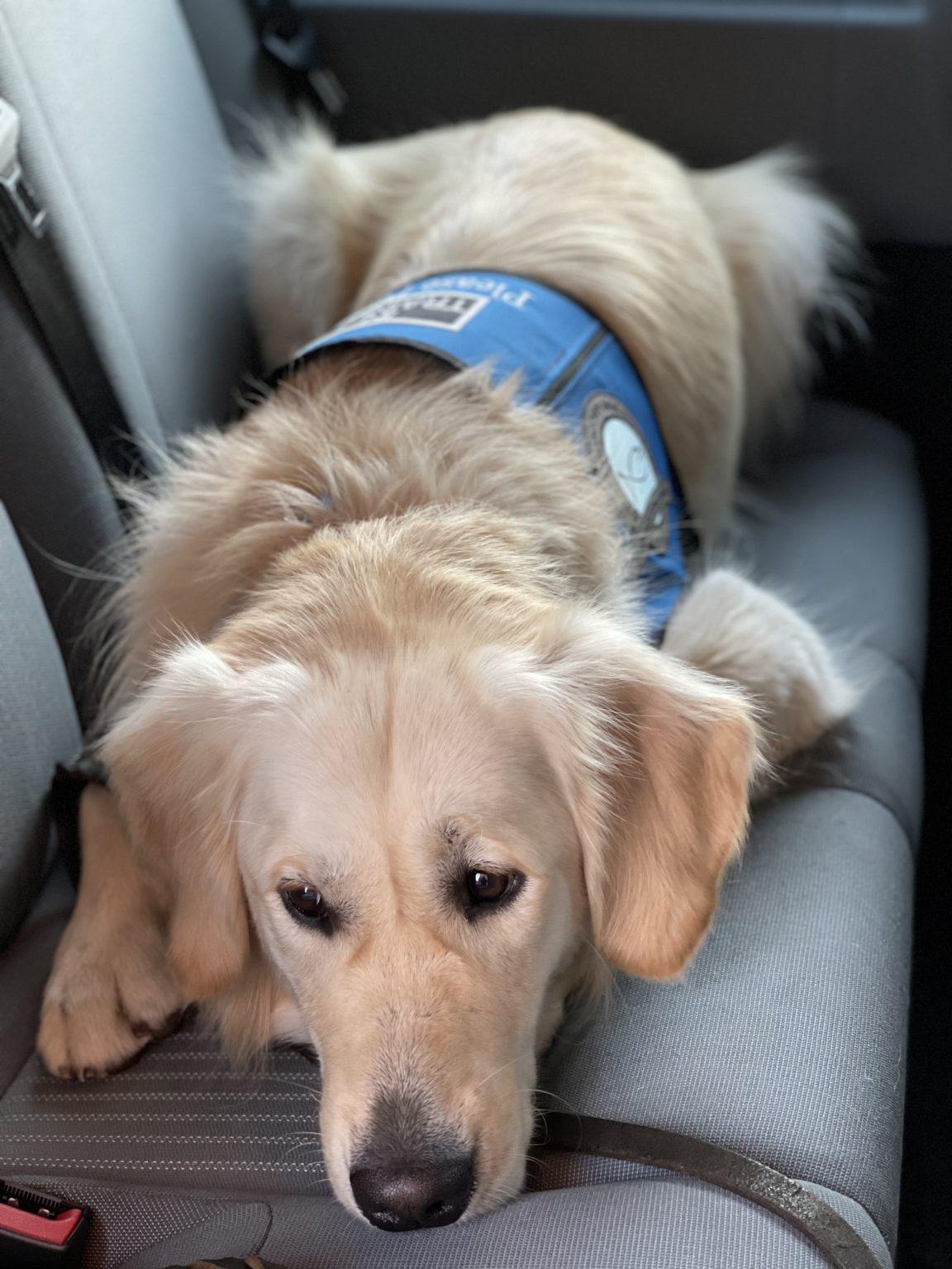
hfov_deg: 22.9
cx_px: 476
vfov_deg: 30.3
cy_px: 634
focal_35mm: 64
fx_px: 2347
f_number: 2.2
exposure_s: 1/40
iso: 250
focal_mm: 7.5
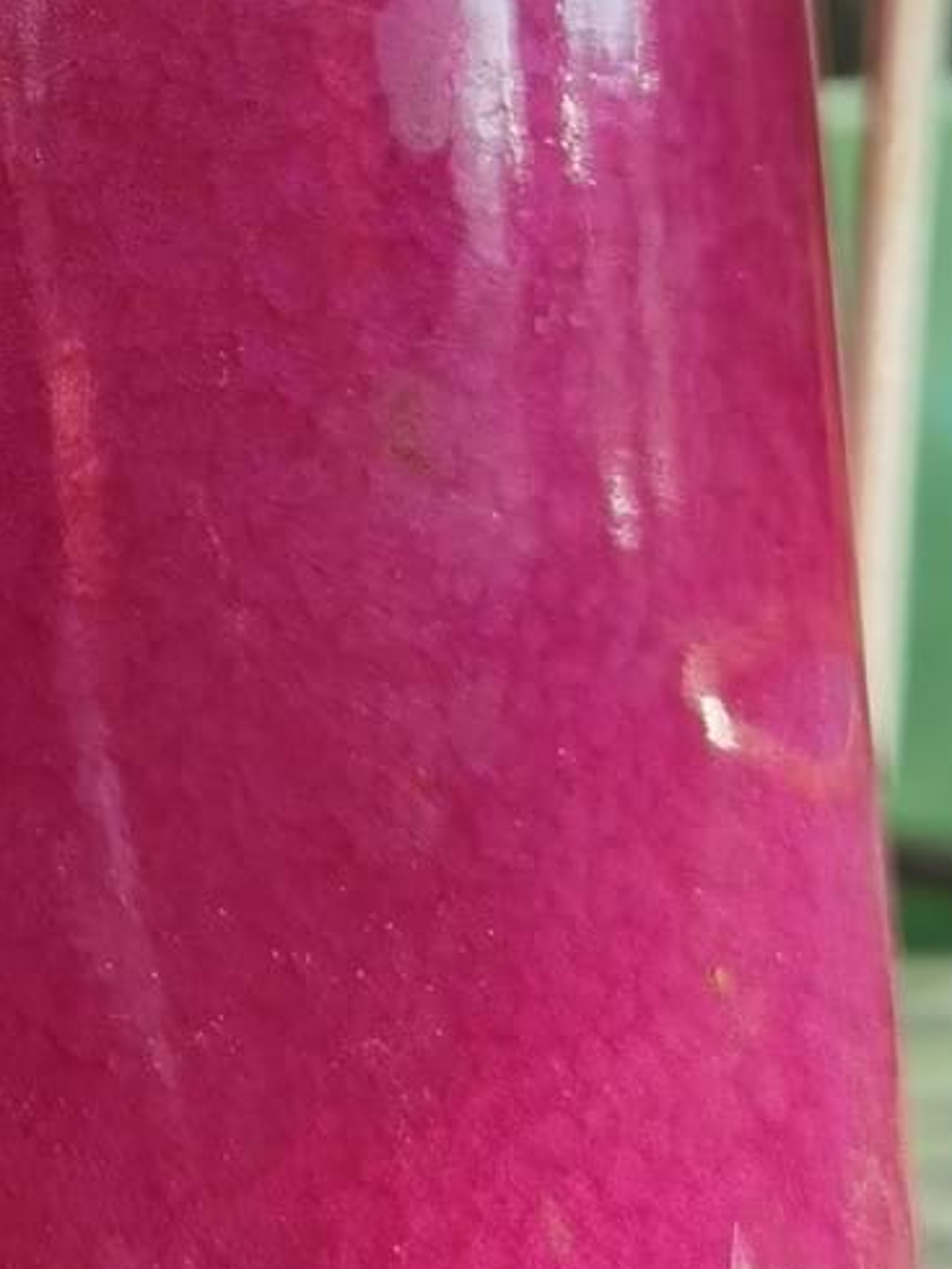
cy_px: -65
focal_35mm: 113
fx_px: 4142
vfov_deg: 16.9
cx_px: -503
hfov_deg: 12.4
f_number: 1.9
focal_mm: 6.71
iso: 50
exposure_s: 1/149
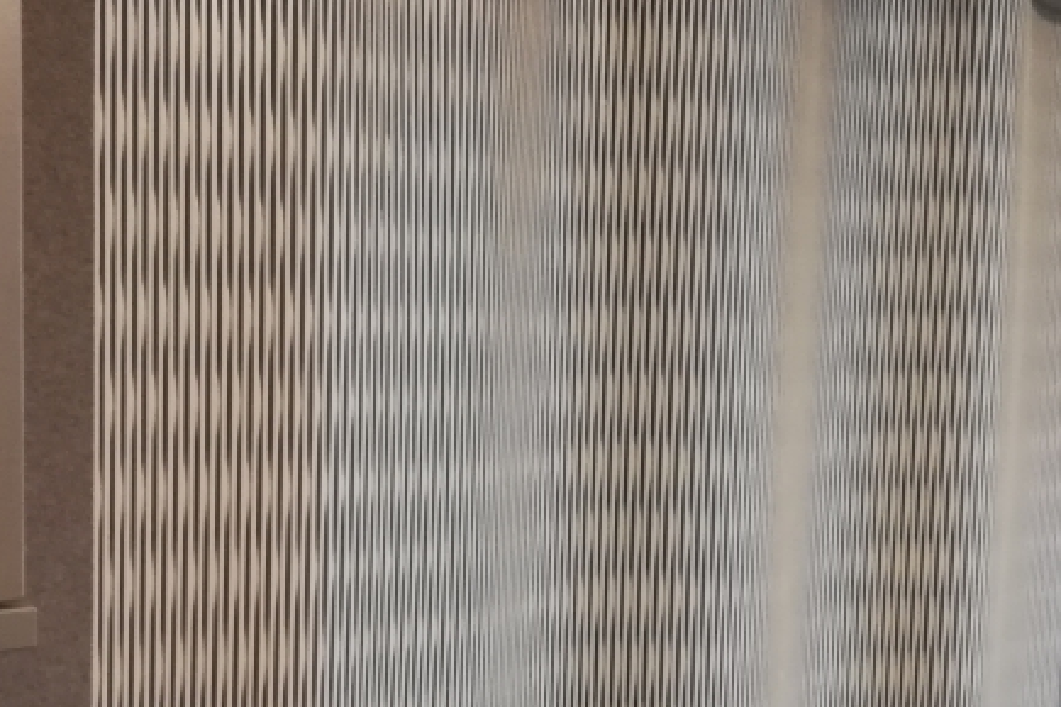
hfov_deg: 35.6
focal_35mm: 56
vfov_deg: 24.0
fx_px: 1650
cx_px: 544
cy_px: 496
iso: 500
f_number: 2.2
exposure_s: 1/25
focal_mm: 3.83
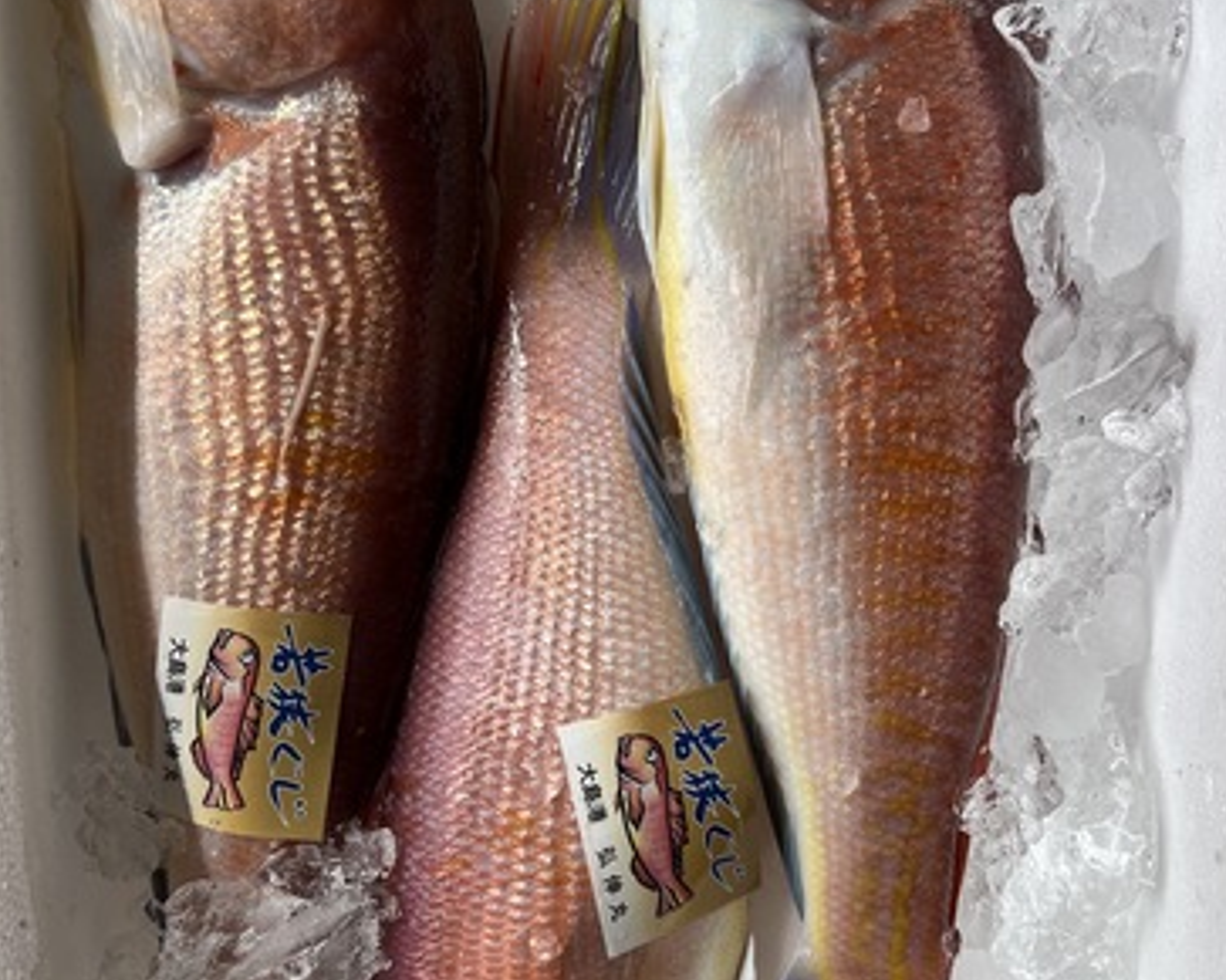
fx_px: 1269
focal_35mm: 35
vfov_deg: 42.1
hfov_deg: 51.5
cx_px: 630
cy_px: 554
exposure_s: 1/1669
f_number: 1.5
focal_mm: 5.7
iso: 50
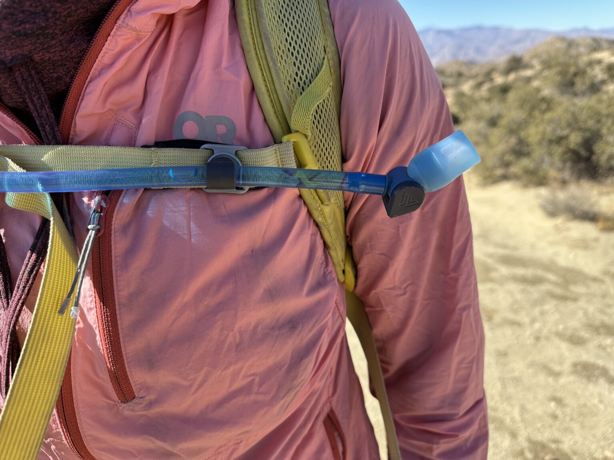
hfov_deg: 71.6
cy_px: 230
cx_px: 307
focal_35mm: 24
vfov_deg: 56.8
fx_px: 426
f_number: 1.78
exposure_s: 1/1664
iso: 80
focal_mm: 6.86
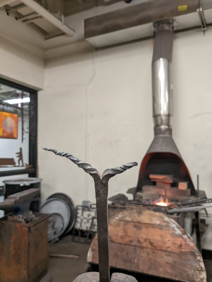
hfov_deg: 51.4
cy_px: 141
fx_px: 220
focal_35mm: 27
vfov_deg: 65.3
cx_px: 106
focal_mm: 4.38
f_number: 1.73
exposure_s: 1/120
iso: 592
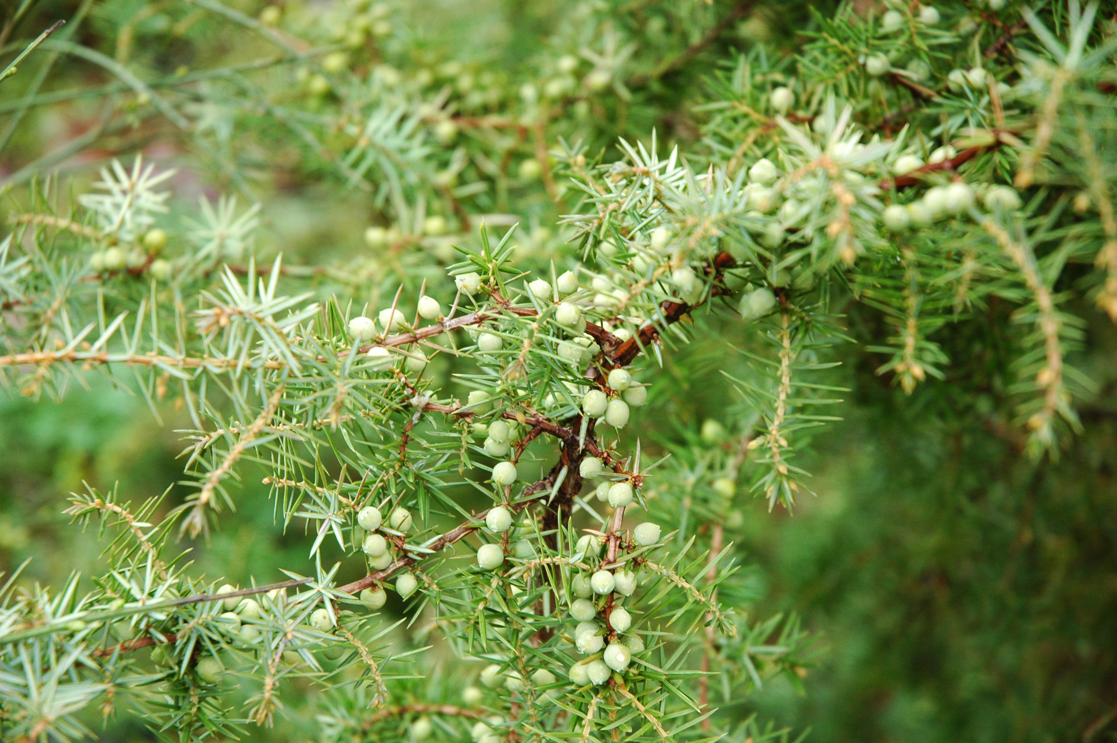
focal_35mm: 105
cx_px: 558
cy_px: 372
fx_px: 3255
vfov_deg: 13.0
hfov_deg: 19.5
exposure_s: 1/100
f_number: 5
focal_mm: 70
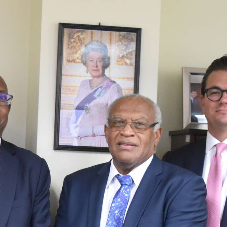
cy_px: 204
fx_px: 853
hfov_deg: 15.1
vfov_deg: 15.0
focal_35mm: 115
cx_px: 68
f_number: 3.8
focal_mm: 24
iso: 2000
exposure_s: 1/60
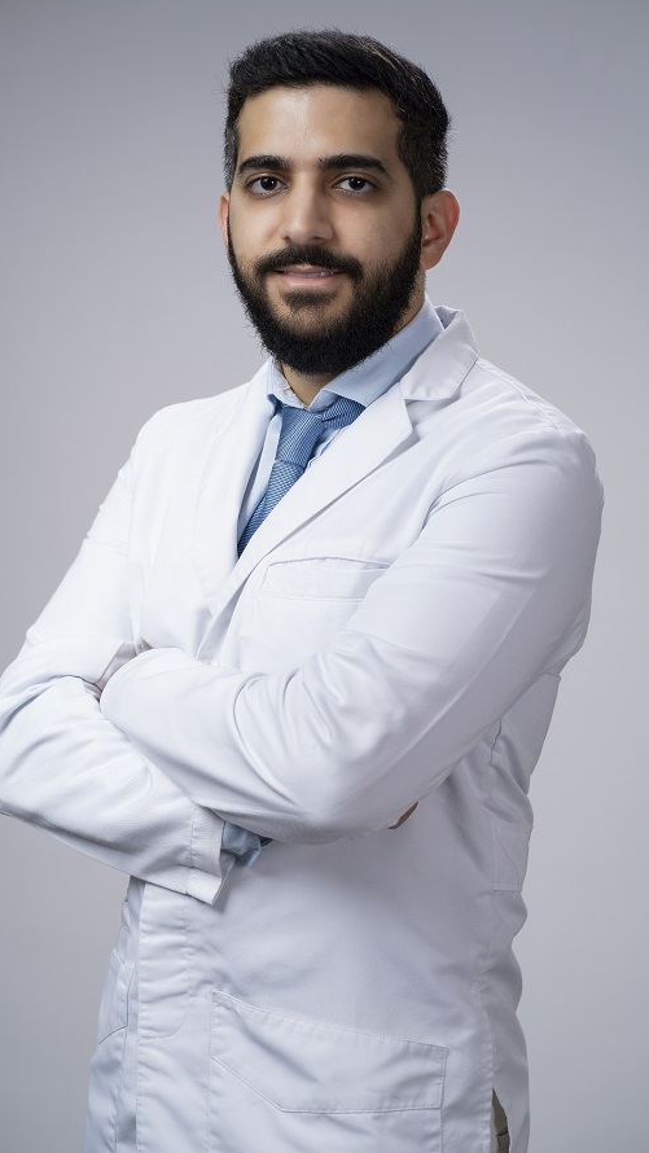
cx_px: 299
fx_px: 2752
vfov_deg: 23.7
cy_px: 571
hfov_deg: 13.4
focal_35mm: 90
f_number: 5.6
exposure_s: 1/160
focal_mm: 85
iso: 200
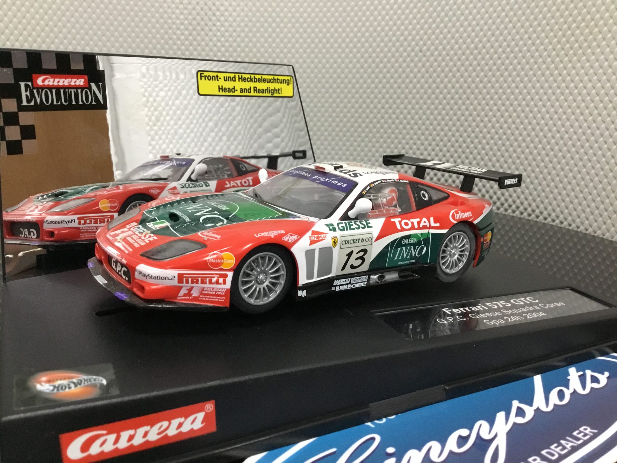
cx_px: 308
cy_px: 232
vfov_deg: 45.4
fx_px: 553
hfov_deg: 58.4
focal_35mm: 31
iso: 200
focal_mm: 3.3
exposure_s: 1/30
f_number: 2.4
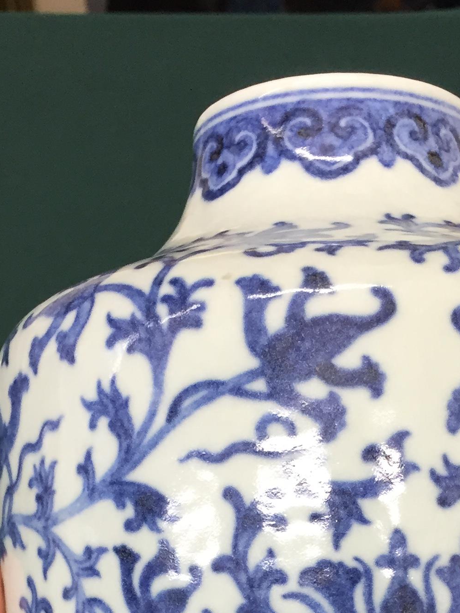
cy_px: 647
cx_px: 332
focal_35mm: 71
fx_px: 1258
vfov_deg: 25.7
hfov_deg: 20.6
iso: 64
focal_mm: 4.15
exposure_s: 1/33
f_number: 2.2
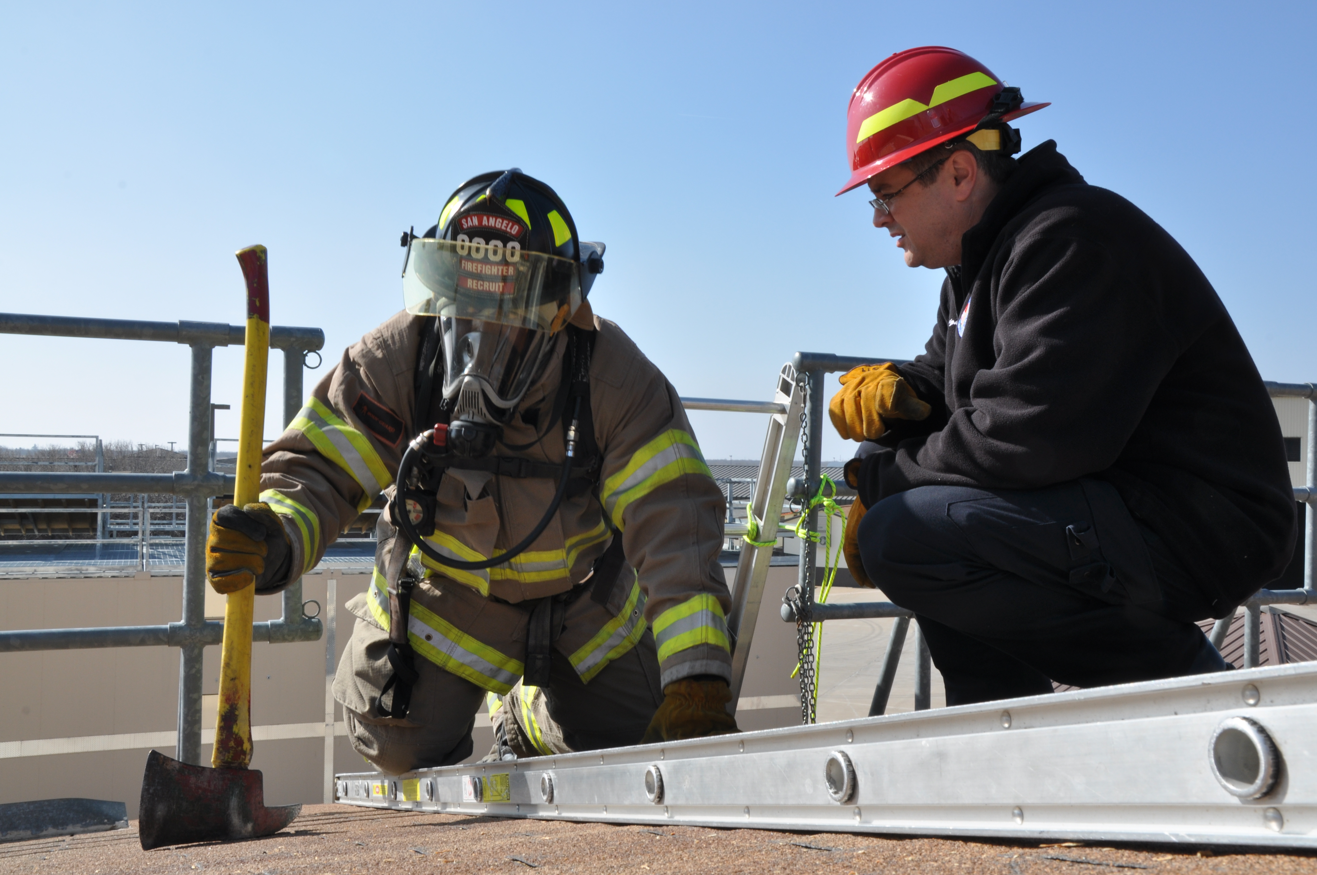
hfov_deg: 53.2
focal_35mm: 36
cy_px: 438
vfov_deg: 36.8
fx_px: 1315
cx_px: 658
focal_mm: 24
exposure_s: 1/80
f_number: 20
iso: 200
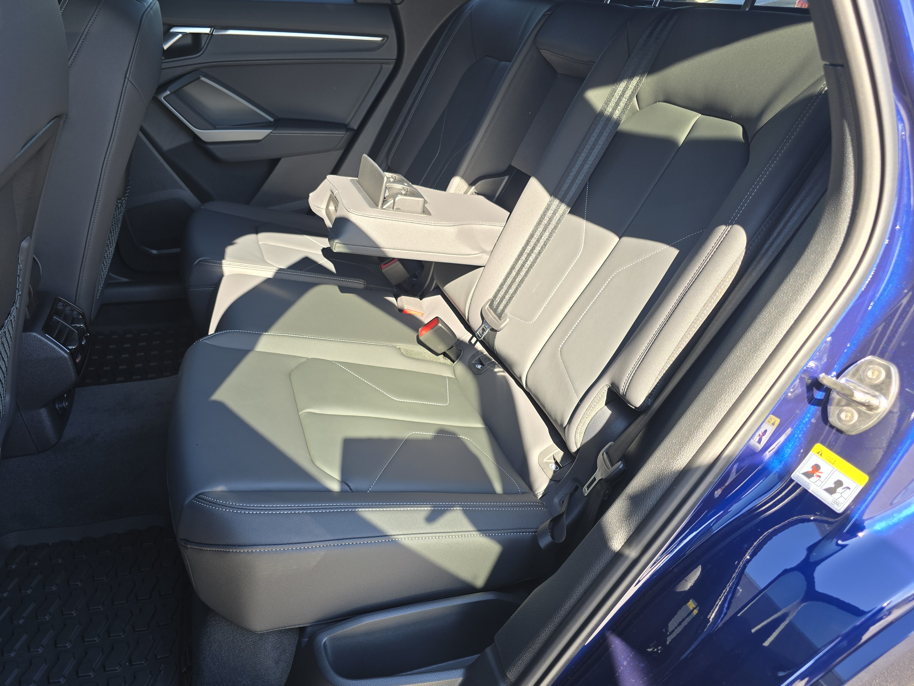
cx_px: 438
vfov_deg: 56.8
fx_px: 634
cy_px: 339
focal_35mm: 24
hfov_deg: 71.6
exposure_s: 1/180
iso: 40
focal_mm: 6.3
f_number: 1.7
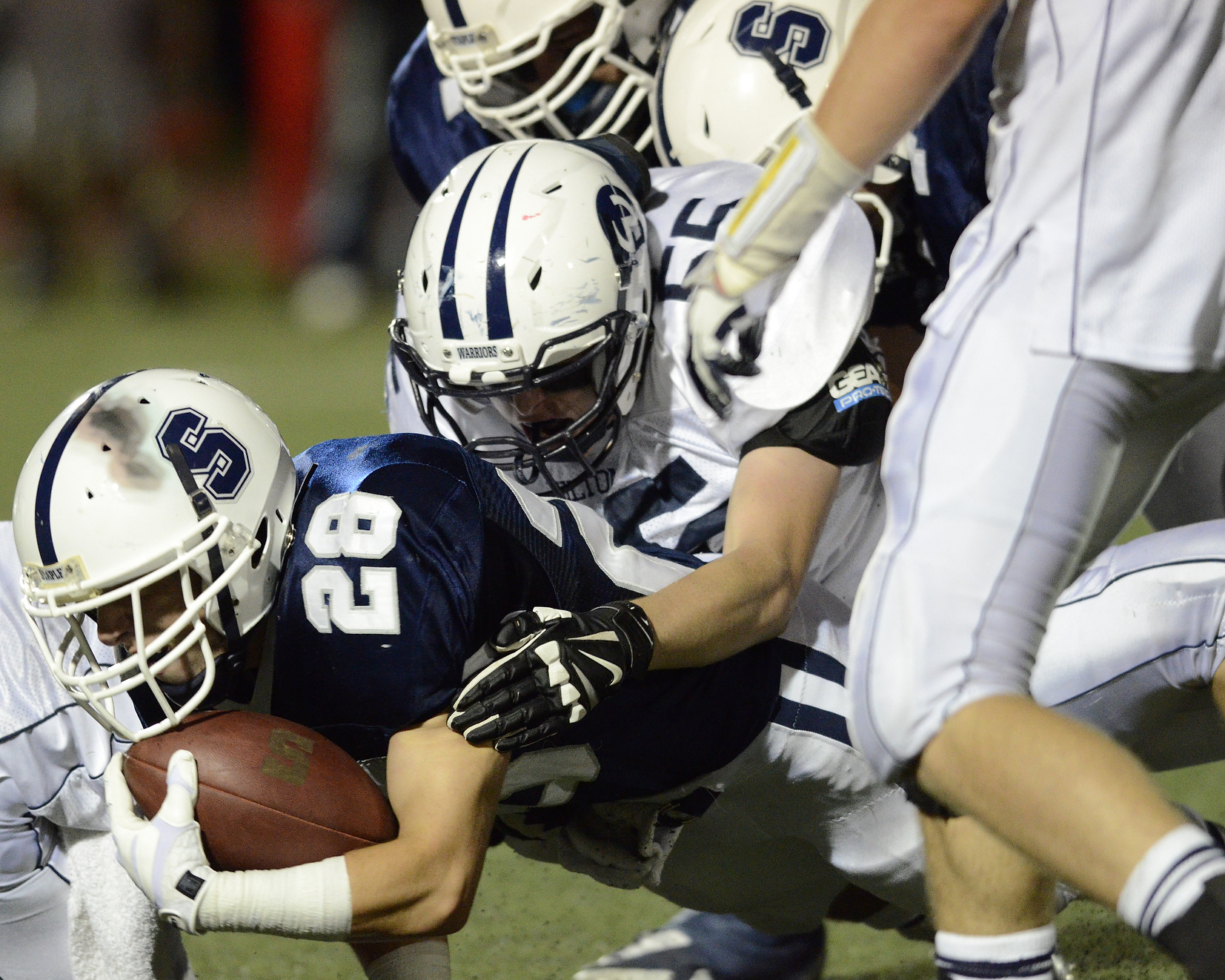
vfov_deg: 3.0
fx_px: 18488
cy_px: 490
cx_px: 577
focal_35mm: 510
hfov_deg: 3.8
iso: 4000
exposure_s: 1/800
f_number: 2.8
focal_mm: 300
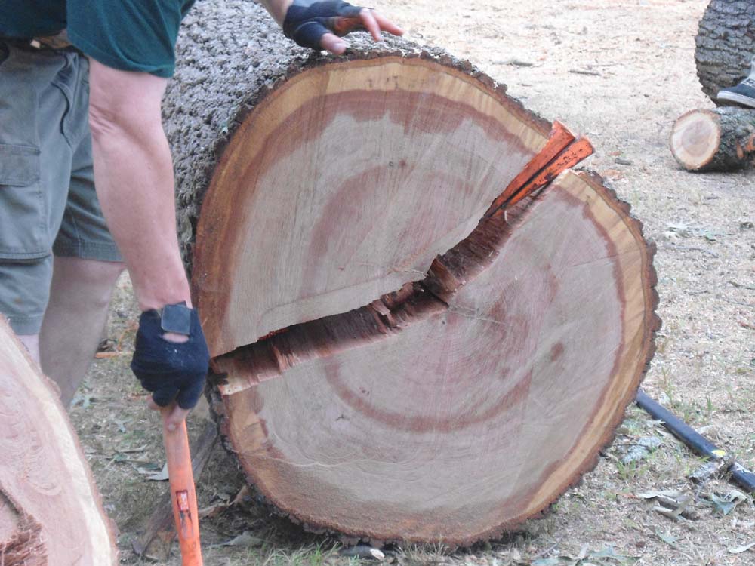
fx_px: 2290
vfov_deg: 14.1
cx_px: 378
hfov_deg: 18.7
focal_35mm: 105
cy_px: 283
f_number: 5.9
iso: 400
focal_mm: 18.8
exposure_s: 1/160
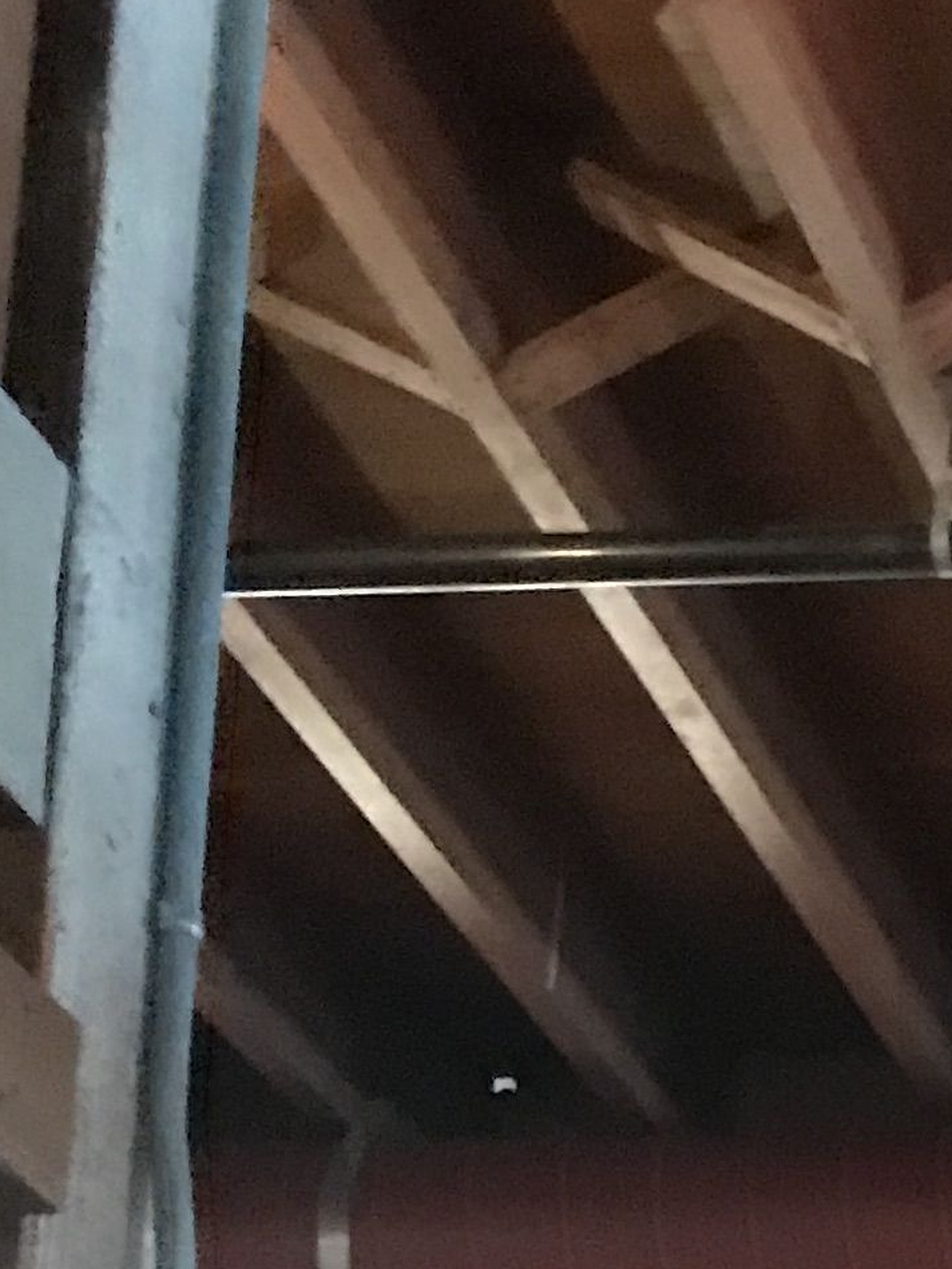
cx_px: 1911
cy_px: 2277
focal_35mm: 119
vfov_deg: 14.5
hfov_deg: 11.3
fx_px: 4363
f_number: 1.8
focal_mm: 3.99
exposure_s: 1/4
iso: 100
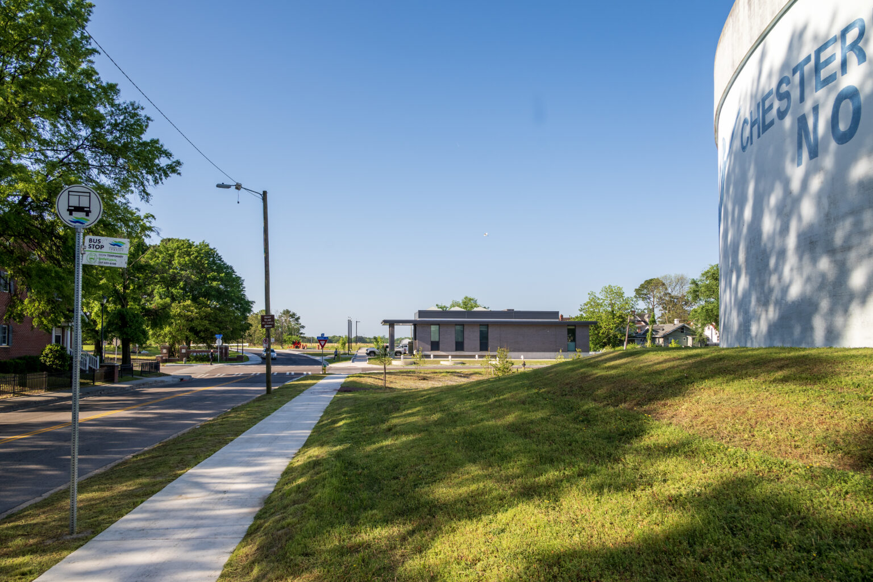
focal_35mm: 24
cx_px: 436
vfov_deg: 53.2
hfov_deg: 73.7
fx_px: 582
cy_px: 291
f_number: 6.3
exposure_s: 1/320
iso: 100
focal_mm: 24
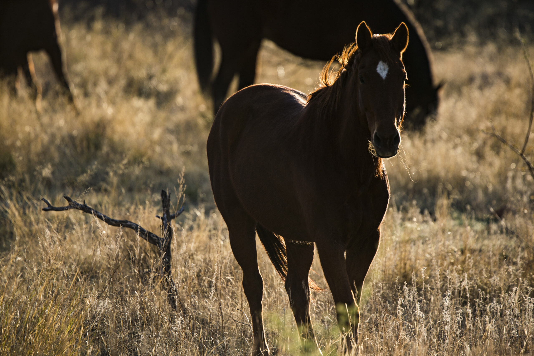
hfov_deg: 5.2
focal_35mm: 400
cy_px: 178
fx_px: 5933
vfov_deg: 3.4
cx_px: 267
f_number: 4
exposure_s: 1/2500
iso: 320
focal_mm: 400
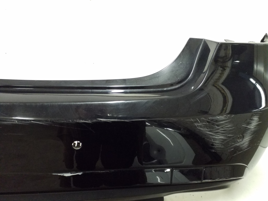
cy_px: 100
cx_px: 134
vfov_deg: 51.4
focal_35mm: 27
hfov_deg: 65.3
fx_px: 209
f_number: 1.9
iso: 320
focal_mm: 3.6
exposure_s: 1/17
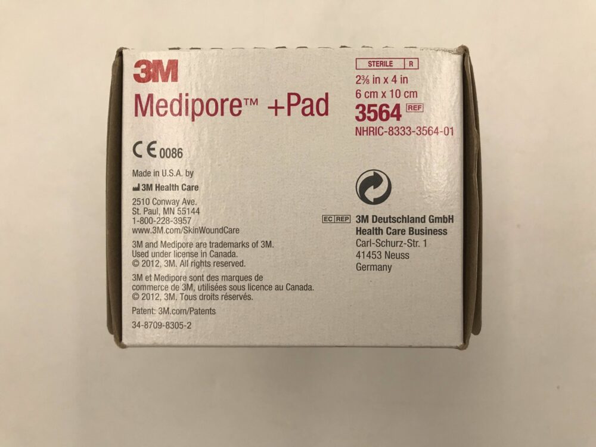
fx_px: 482
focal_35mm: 28
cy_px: 224
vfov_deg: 49.7
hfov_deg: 63.4
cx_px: 298
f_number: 1.8
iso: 25
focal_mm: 3.99
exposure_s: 1/40
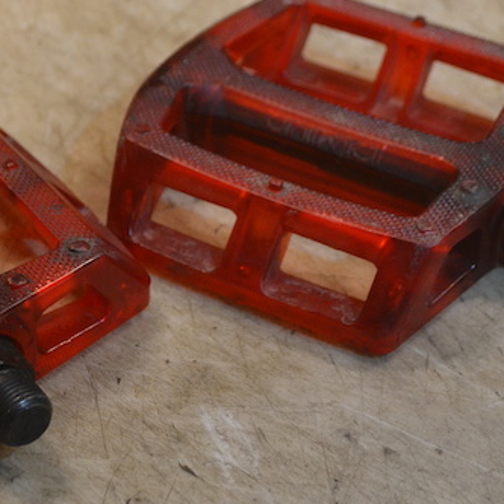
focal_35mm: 104
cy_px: 202
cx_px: 129
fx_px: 1713
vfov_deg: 16.7
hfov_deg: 16.7
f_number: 5
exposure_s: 1/60
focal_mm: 34
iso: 1600
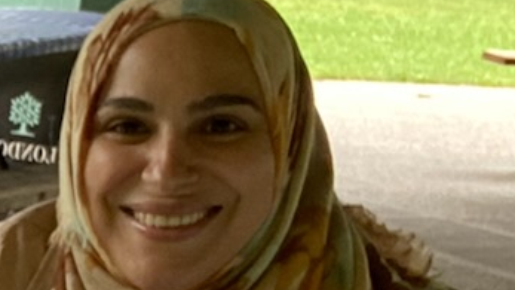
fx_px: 2021
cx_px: -531
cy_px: 558
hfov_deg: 12.6
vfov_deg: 7.9
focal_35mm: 148
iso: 125
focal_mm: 2.71
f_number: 2.2
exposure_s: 1/60
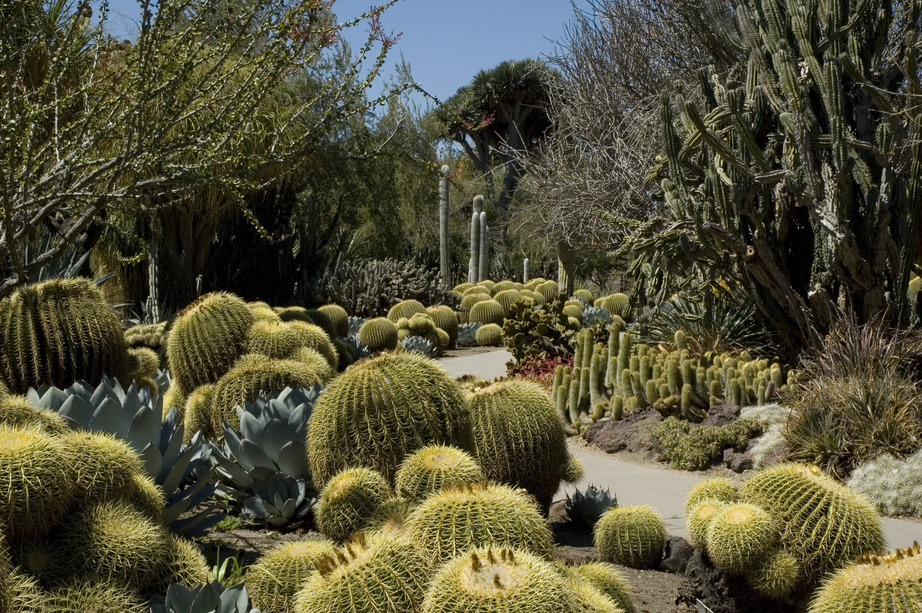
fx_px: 1343
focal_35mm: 52
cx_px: 461
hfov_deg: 37.9
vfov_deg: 25.7
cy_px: 306
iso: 200
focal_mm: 35
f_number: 18
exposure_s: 1/160
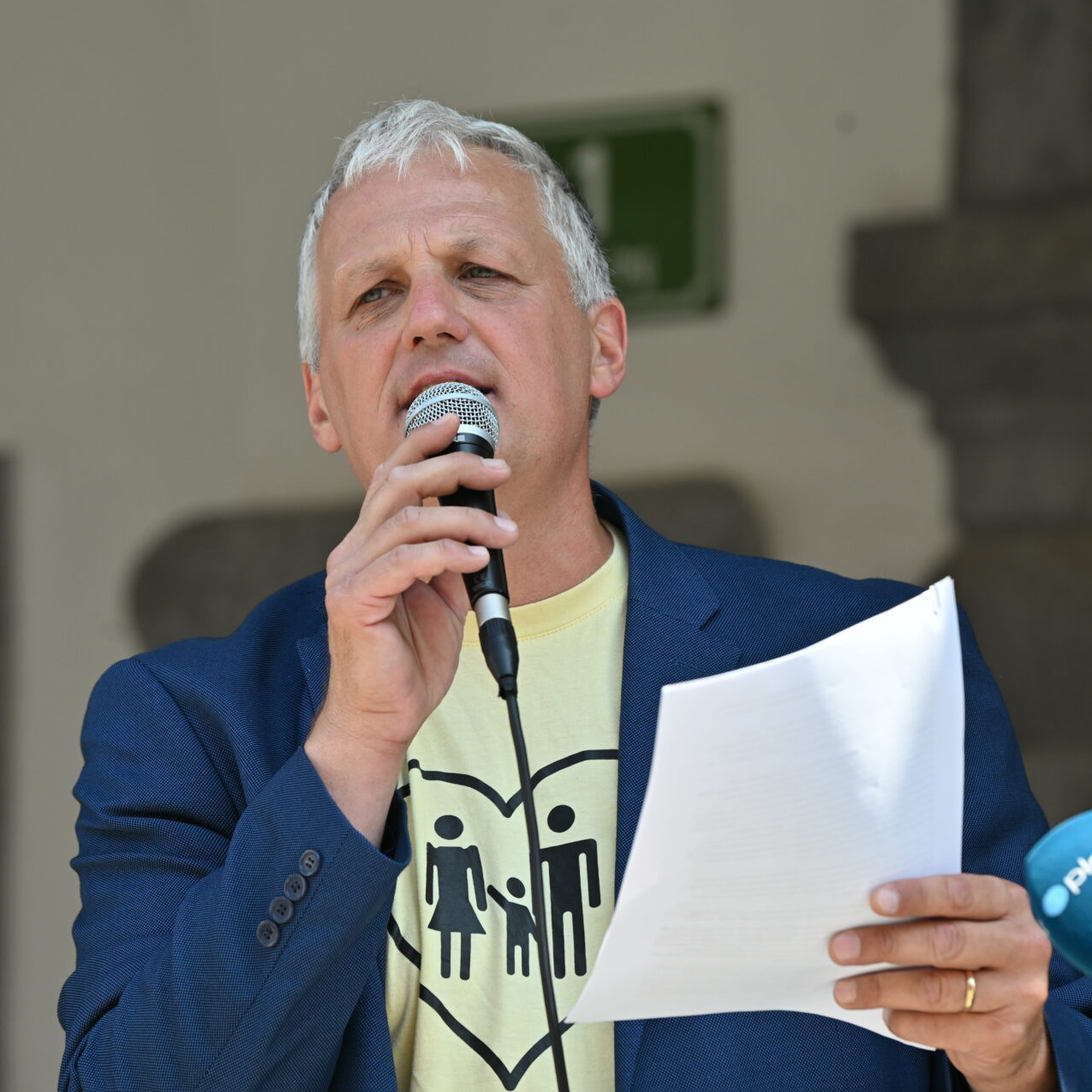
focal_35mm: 256
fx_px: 9137
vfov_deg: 6.8
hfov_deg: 6.8
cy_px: 545
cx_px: 527
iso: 250
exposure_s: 1/500
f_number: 5.6
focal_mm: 200
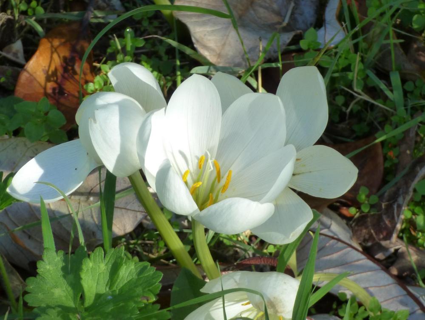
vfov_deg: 6.8
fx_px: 2704
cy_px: 160
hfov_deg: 9.0
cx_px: 212
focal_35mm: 220
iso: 160
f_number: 5.5
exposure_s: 1/200
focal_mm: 35.78
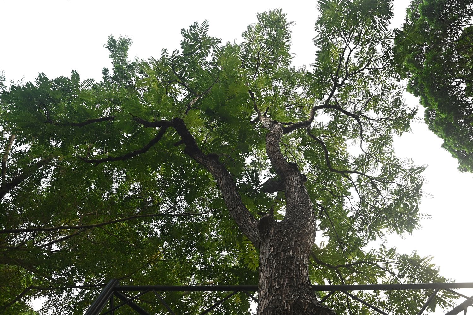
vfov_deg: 57.2
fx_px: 289
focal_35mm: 22
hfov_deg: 78.6
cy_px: 158
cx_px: 236
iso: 800
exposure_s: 1/80
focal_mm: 22
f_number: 5.6
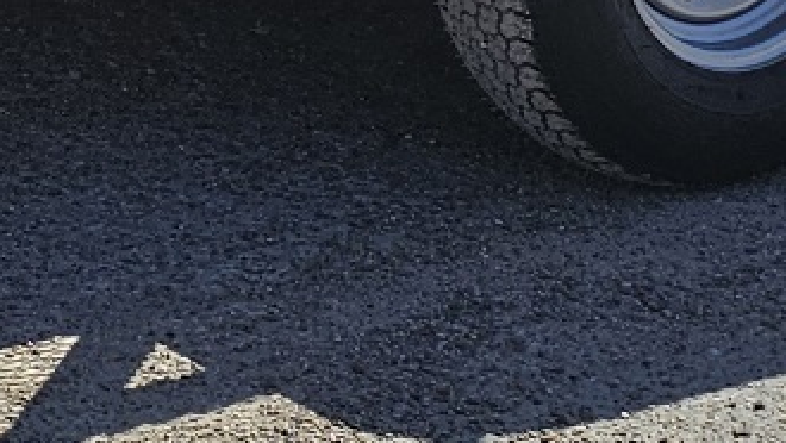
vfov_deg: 6.3
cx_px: -393
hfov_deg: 11.3
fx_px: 3795
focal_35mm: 182
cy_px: -669
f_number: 1.7
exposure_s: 1/909
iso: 10
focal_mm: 6.3
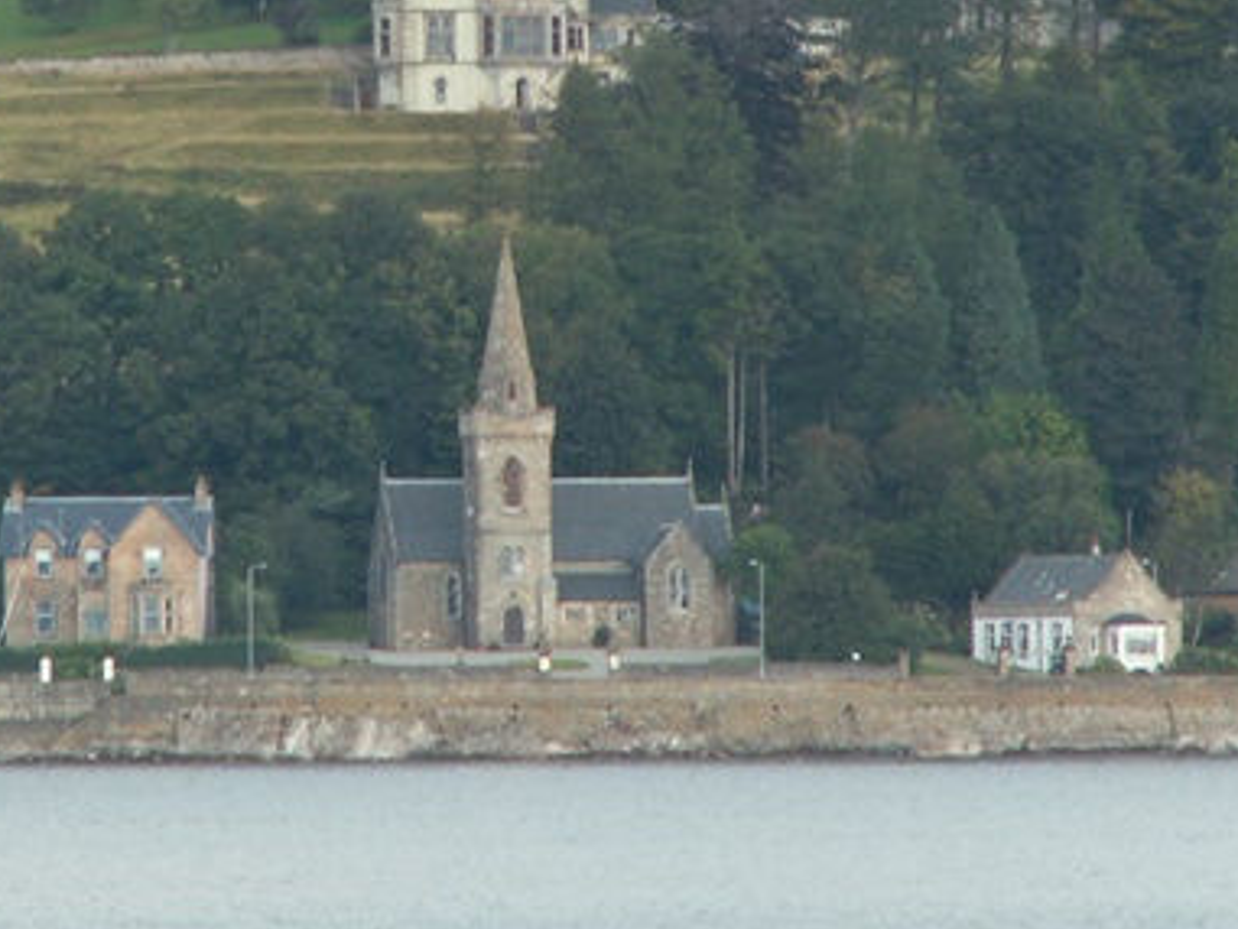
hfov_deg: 3.5
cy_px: 140
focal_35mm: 563
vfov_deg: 2.6
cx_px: 370
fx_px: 20141
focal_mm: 43.93
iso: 50
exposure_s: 1/125
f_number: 5.6
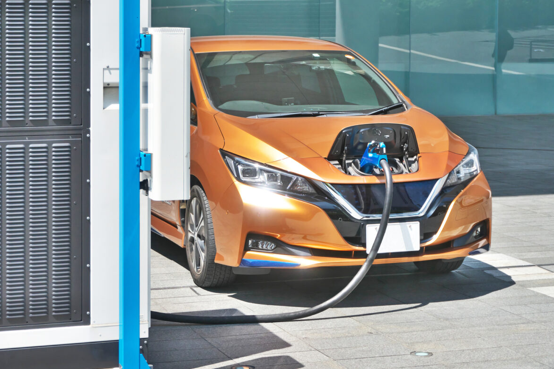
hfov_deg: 25.1
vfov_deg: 16.9
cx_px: 234
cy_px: 151
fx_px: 1241
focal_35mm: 81
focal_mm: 41
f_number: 5.6
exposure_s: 1/1600
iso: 400
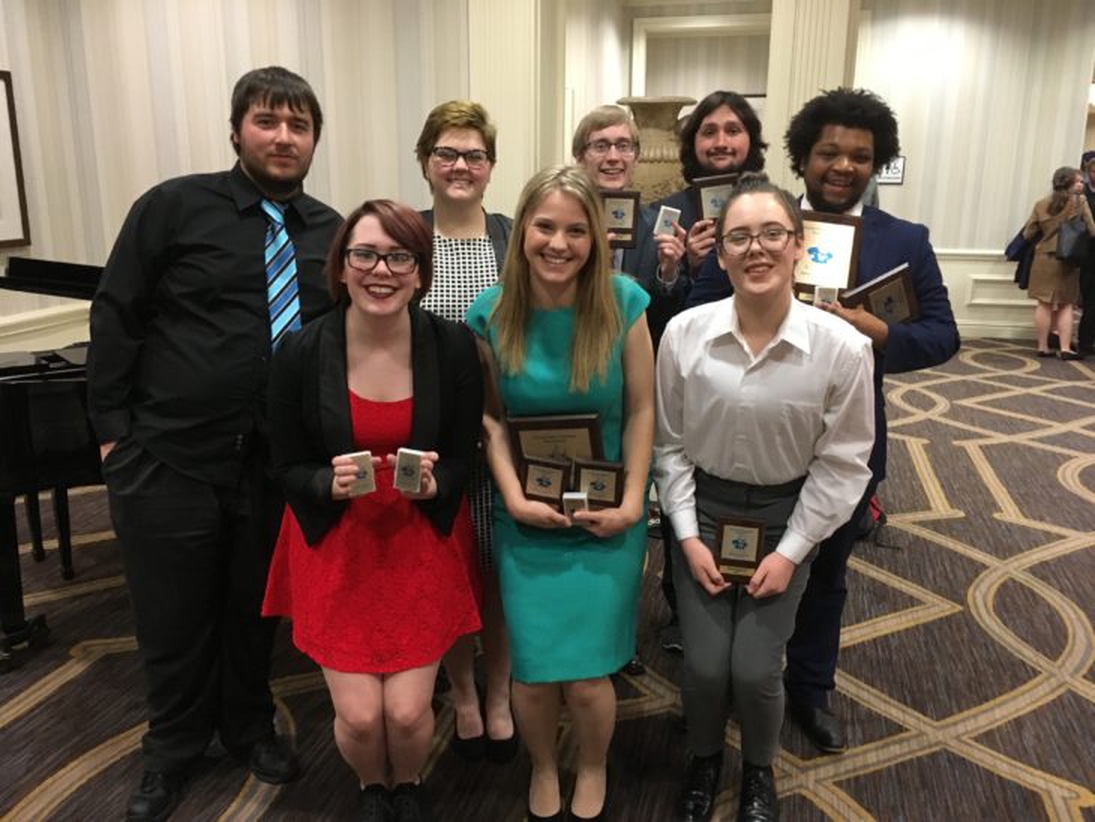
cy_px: 411
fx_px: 918
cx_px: 548
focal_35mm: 29
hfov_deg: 61.6
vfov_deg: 48.3
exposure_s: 1/30
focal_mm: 4.15
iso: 200
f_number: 2.2
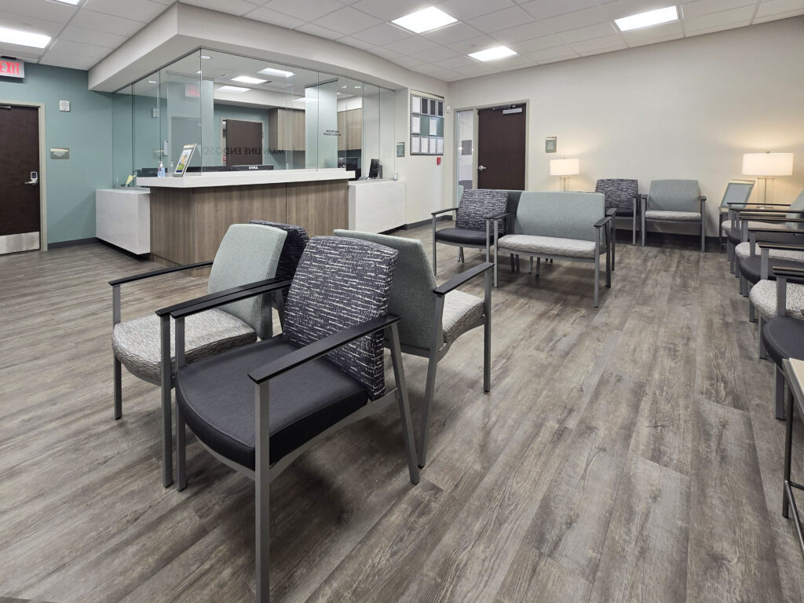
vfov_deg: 89.9
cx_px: 402
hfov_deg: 106.2
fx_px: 302
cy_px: 302
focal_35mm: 13
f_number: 2.2
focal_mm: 2.2
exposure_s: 1/60
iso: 50
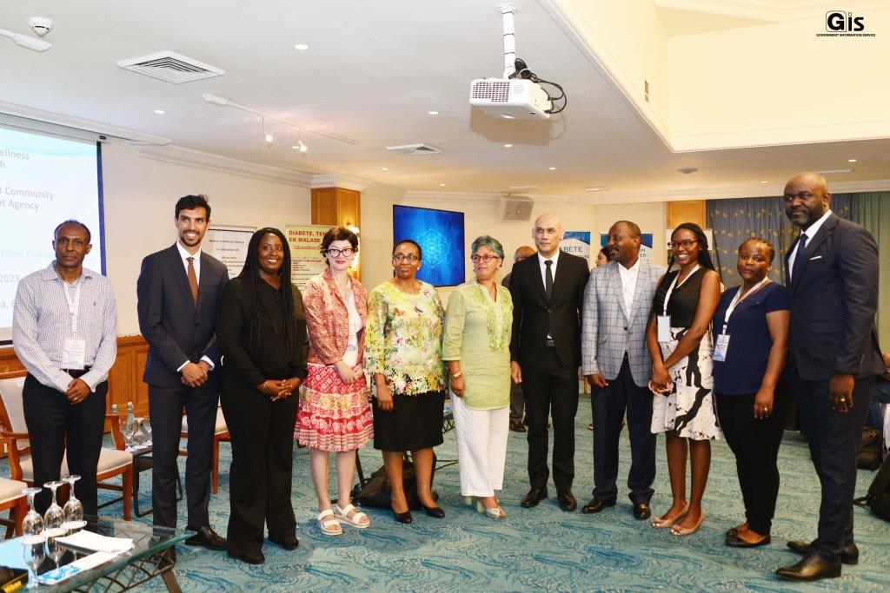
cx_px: 445
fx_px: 692
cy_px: 296
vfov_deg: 46.4
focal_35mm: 28
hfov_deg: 65.5
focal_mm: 28
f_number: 5
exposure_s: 1/200
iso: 1600
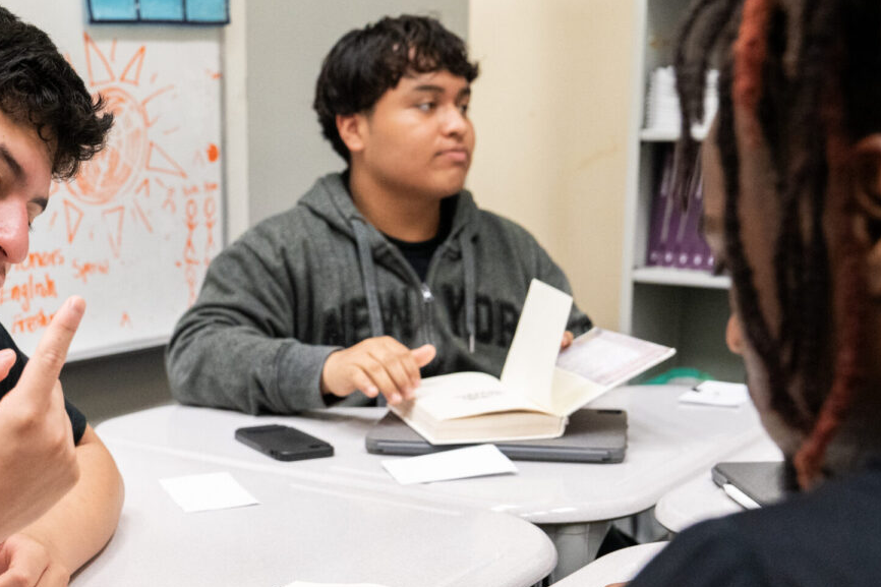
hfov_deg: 35.6
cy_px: 436
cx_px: 239
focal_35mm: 55
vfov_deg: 24.4
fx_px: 1346
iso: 5000
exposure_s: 1/160
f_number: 4
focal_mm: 31
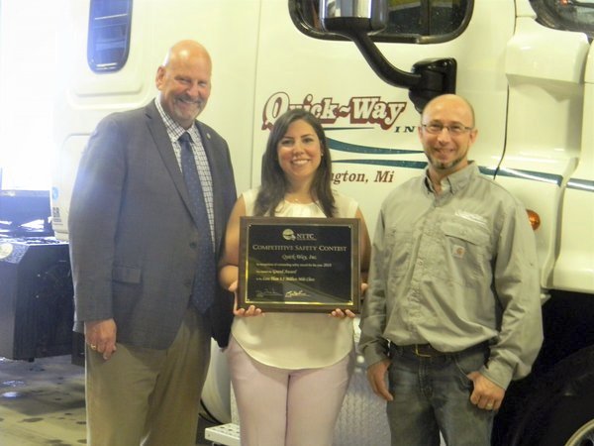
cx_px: 297
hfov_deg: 34.3
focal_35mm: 56
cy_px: 223
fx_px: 961
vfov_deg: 26.1
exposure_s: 1/7.1
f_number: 4.1
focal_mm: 10.1
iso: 400
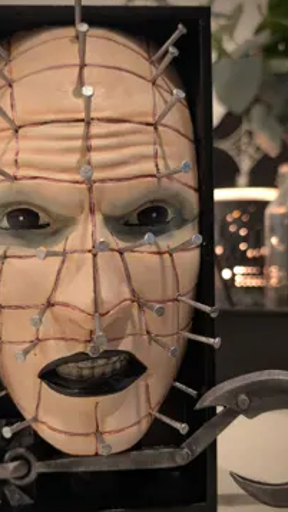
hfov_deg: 30.3
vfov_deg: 51.4
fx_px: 529
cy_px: 290
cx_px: 107
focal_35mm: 39
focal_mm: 6.9
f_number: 1.68
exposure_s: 1/50
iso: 228
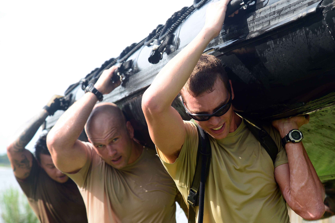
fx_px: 931
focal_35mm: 100
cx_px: 168
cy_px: 112
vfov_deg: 13.7
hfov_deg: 20.4
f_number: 6.3
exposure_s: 1/200
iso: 200
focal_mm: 100
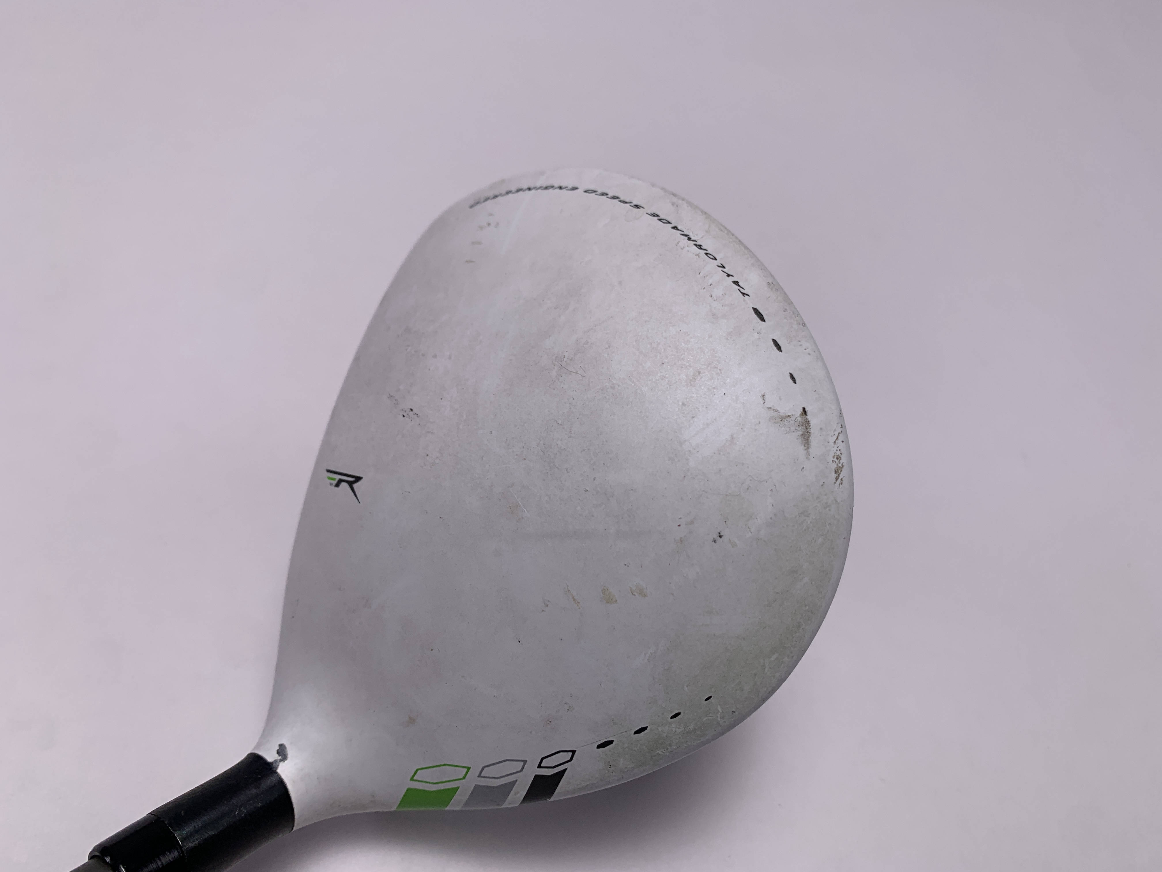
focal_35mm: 26
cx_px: 581
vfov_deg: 53.1
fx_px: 873
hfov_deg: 67.3
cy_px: 436
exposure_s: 1/849
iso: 25
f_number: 1.8
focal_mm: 4.25
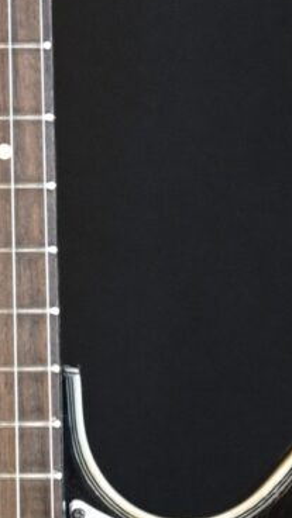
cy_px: 228
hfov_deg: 4.7
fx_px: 3510
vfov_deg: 8.5
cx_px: -97
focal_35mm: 255
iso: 1400
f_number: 4
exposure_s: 1/125
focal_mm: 35
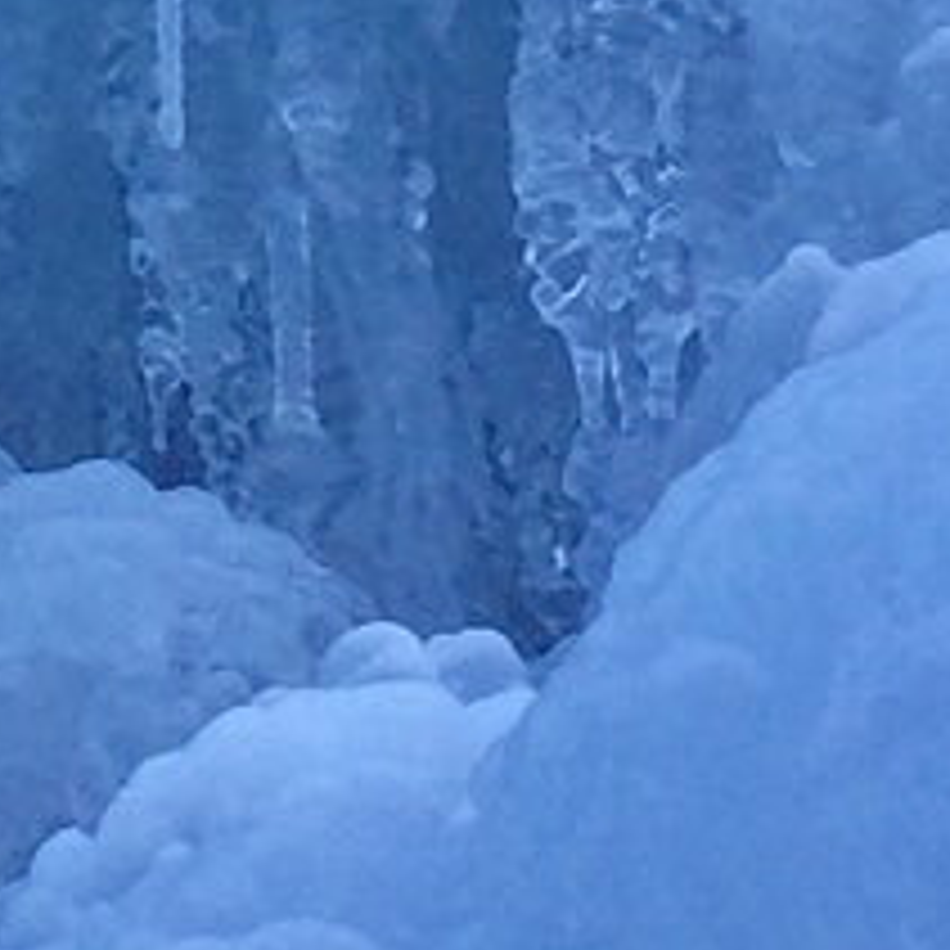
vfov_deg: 8.1
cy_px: -1400
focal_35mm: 198
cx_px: -900
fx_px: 6148
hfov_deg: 8.4
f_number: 2.2
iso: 32
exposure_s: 1/526
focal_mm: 4.15
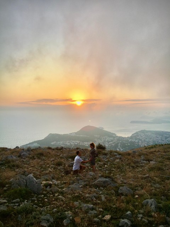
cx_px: 85
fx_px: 190
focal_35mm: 29
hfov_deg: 48.2
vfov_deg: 61.7
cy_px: 114
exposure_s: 1/785
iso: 25
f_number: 2.2
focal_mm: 4.15
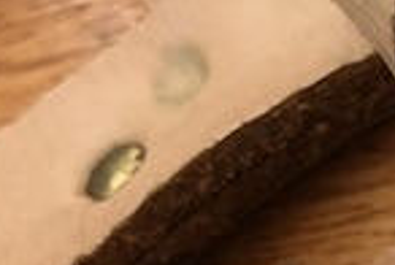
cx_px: 683
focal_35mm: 141
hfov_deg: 13.3
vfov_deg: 9.5
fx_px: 1550
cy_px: 391
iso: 40
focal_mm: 3.99
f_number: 1.8
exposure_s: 1/17
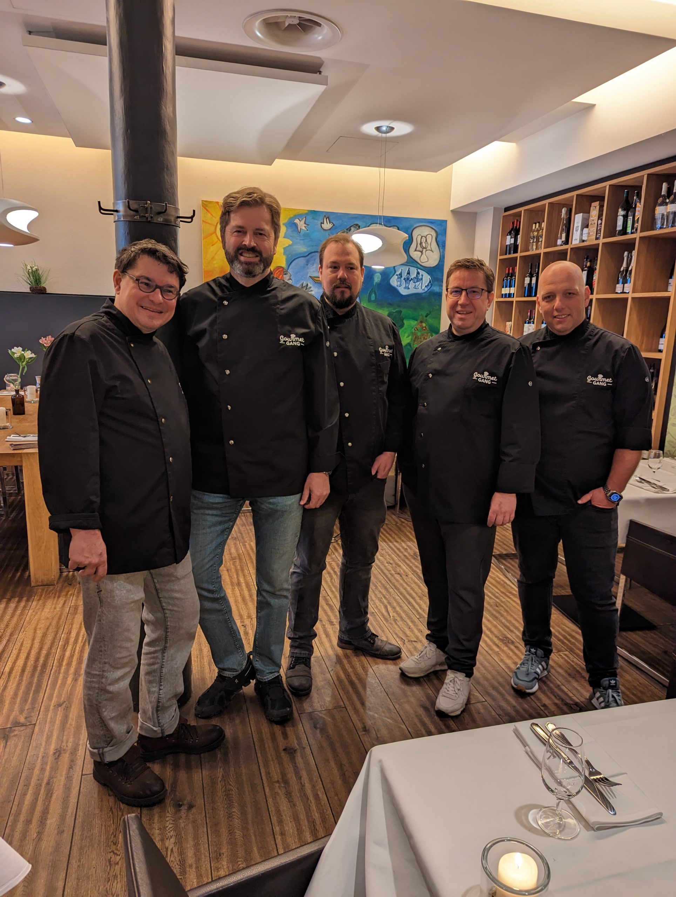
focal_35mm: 24
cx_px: 338
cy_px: 448
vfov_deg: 71.5
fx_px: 623
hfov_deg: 56.9
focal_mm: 6.81
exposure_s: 1/25
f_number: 1.85
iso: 115
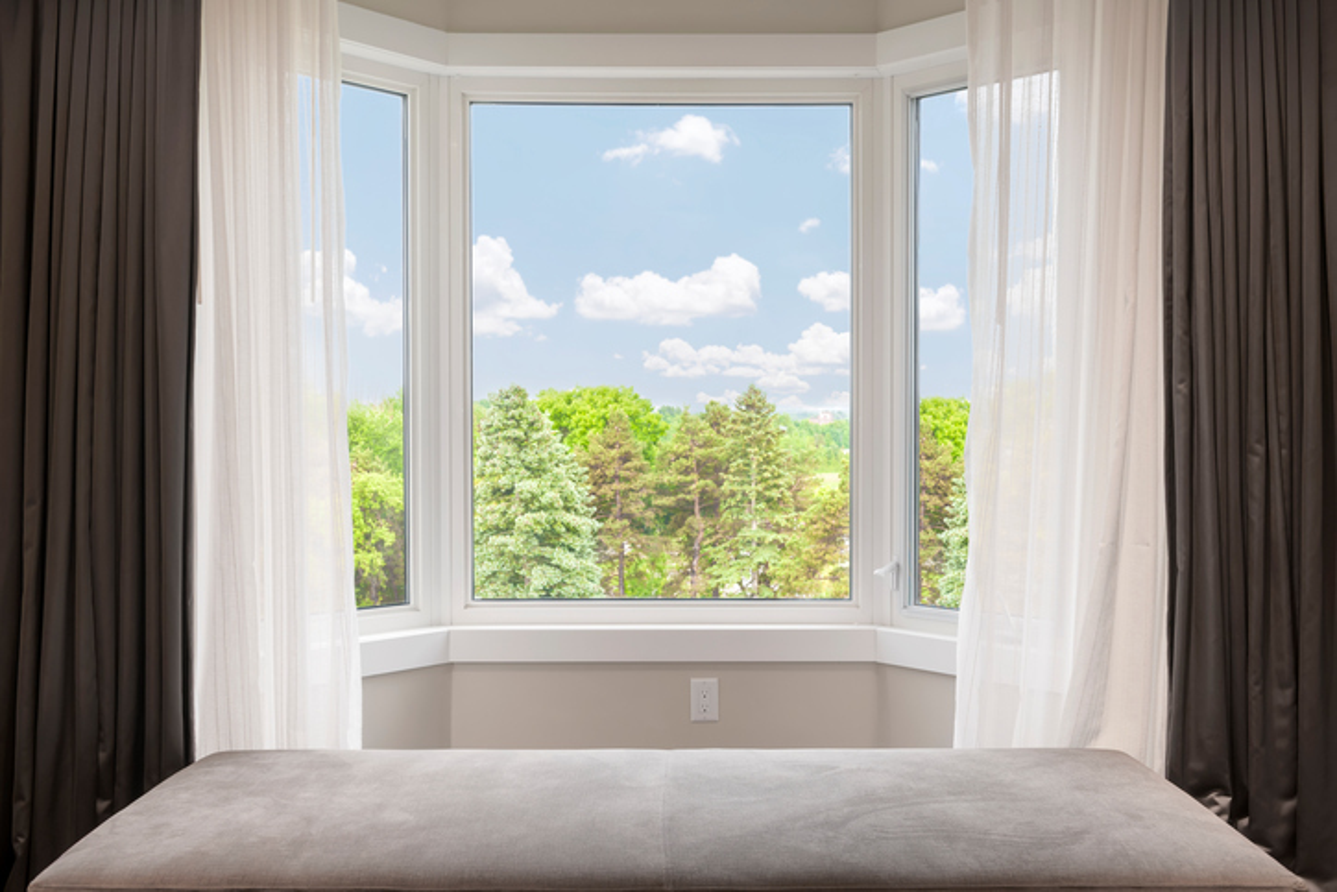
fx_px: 1189
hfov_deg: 58.7
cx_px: 668
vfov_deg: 41.1
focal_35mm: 32
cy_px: 446
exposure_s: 1/8
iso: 200
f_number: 7.1
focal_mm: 32
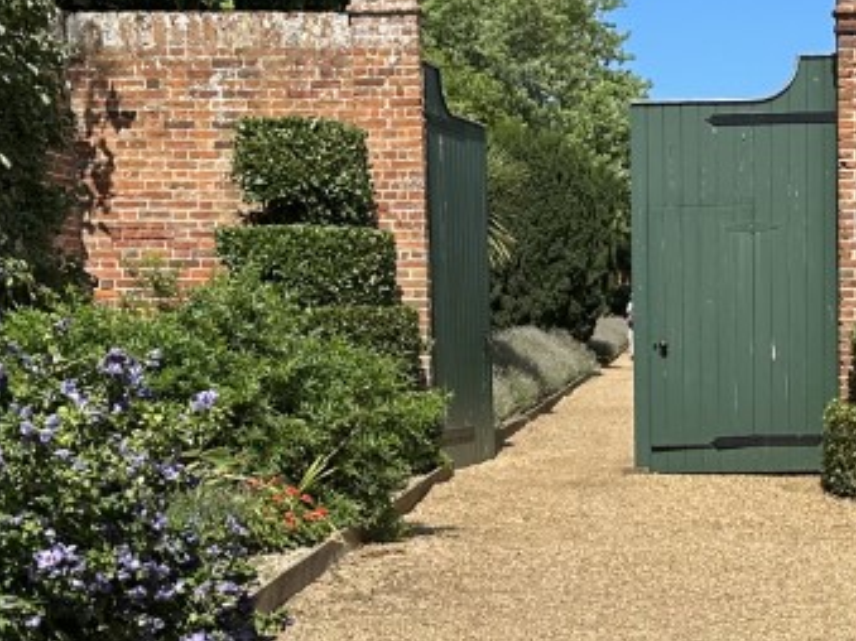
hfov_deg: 22.7
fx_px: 2101
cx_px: 682
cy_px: 570
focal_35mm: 85
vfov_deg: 17.1
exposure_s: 1/5263
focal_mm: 6.86
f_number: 1.78
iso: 80
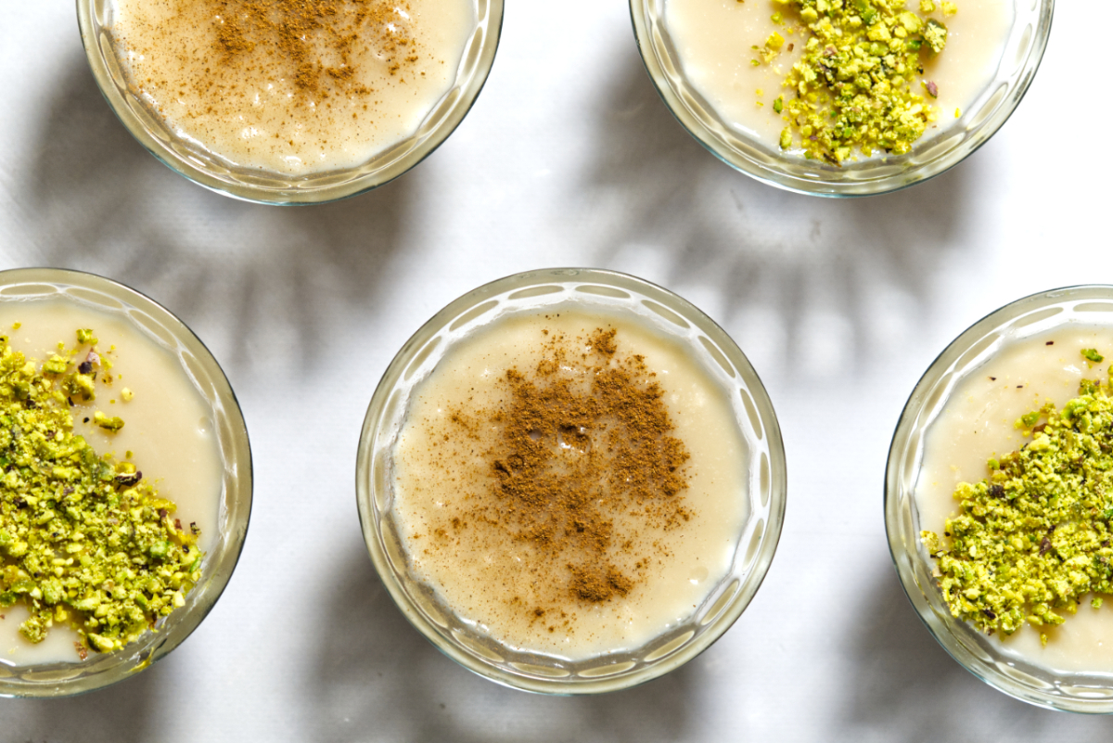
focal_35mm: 135
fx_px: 4175
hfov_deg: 15.2
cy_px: 372
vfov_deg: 10.2
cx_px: 556
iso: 1250
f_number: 3.2
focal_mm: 90
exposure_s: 1/100
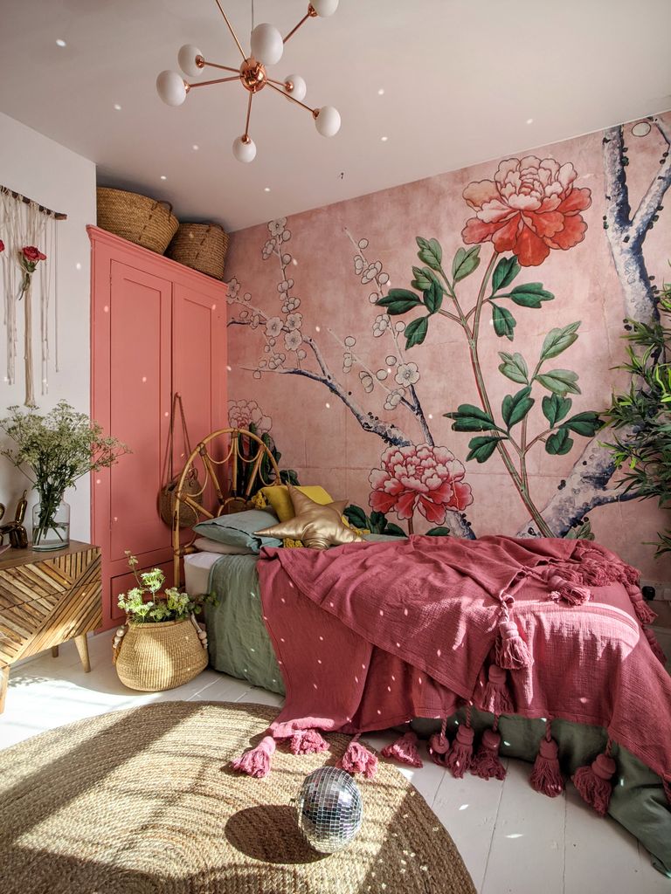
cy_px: 447
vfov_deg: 65.3
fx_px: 698
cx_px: 336
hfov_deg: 51.4
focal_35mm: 27
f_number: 1.73
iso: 39
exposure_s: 1/443
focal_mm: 4.38
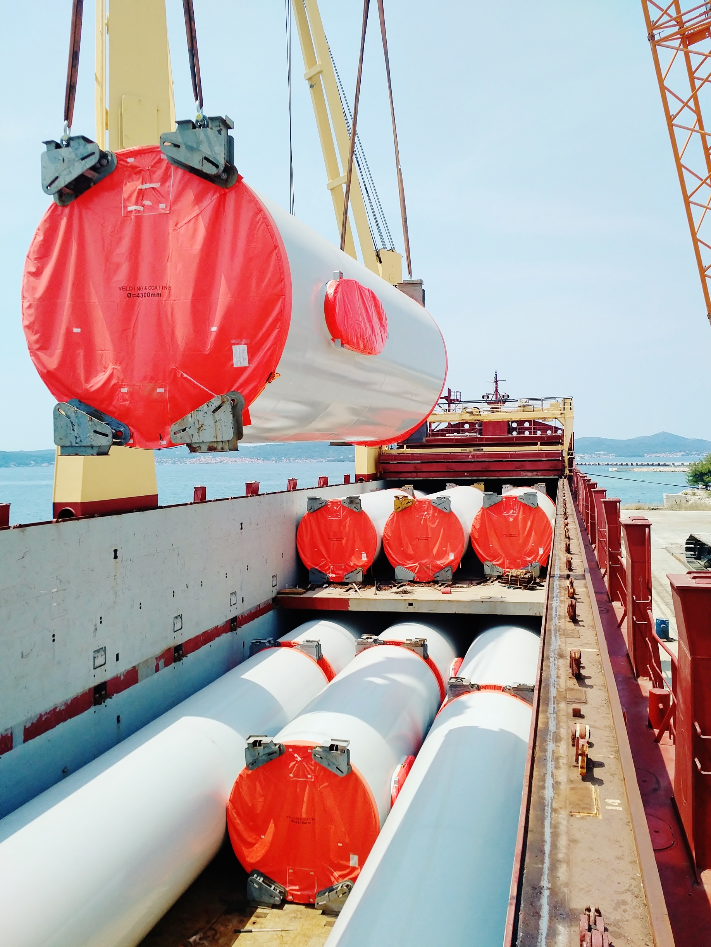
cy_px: 474
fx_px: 739
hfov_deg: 51.4
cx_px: 356
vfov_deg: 65.3
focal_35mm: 27
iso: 50
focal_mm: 4.75
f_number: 2.2
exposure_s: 1/1559
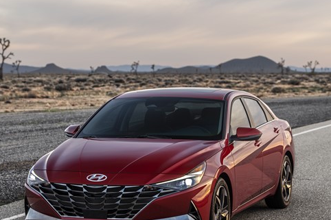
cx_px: 152
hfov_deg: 17.1
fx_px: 1103
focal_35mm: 120
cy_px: 135
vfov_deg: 11.4
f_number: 5
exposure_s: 1/10
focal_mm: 85
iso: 64
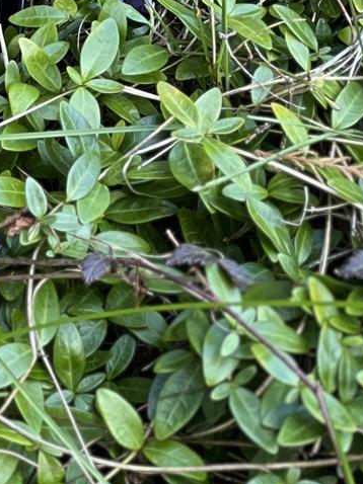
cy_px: -247
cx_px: -94
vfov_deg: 7.5
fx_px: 3611
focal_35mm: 258
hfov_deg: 5.7
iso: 160
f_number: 2.8
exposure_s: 1/121
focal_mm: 9
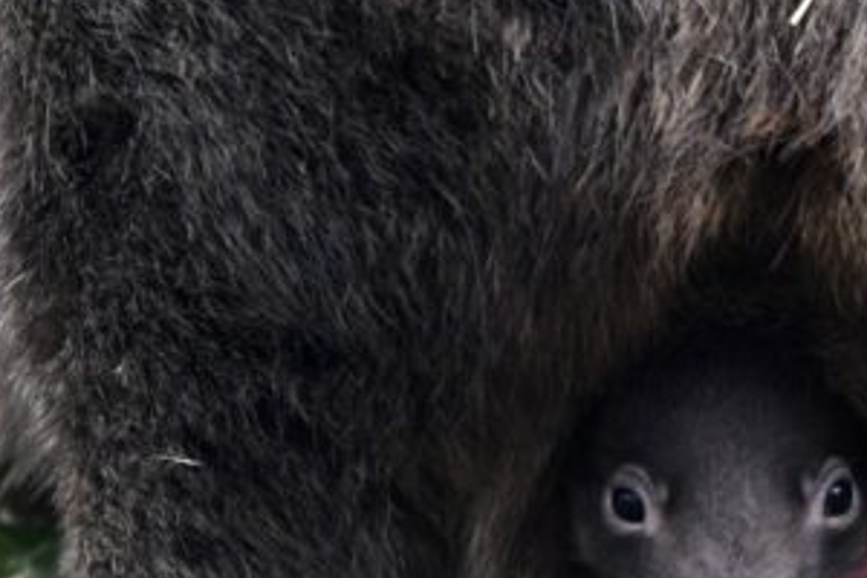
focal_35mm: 2302
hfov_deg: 0.9
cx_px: 792
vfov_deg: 0.6
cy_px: 514
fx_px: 55435
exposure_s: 1/800
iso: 1600
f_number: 6.3
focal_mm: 600
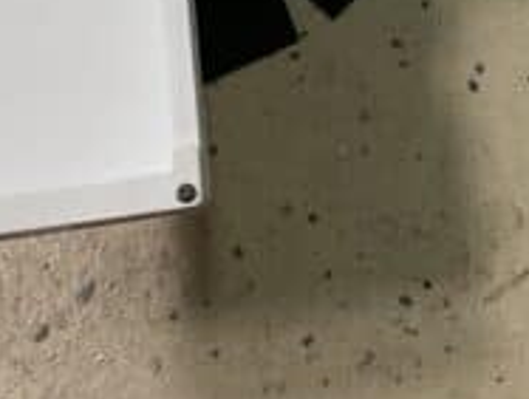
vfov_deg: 10.1
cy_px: -246
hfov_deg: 13.3
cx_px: 738
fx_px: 2174
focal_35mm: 142
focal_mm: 4.25
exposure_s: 1/42
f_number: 1.8
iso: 125
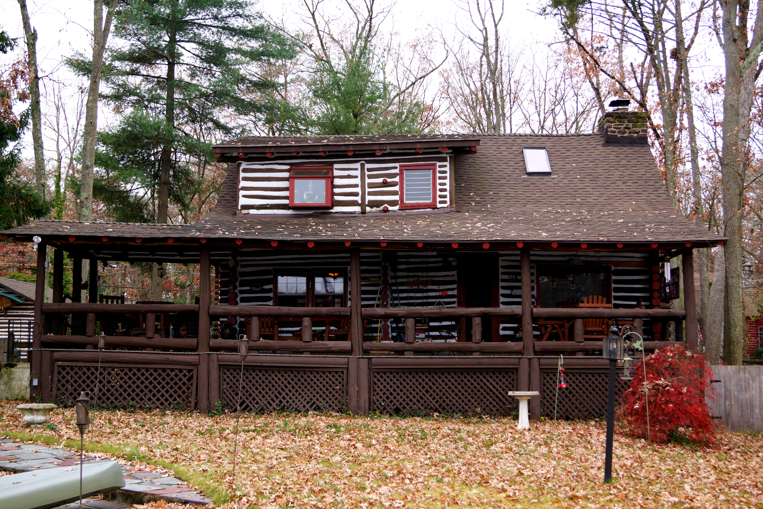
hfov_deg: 43.6
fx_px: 954
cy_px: 254
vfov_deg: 29.9
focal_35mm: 45
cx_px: 382
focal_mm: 30
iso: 100
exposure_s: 1/80
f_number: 5
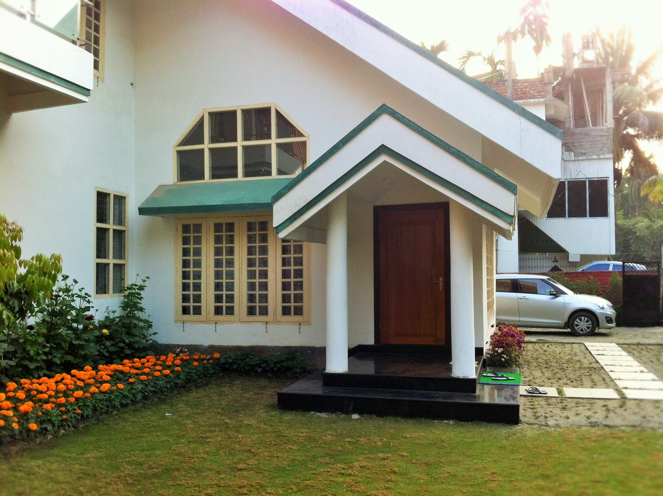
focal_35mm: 35
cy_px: 248
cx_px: 332
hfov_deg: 52.7
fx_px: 669
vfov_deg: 40.6
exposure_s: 1/120
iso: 100
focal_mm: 3.85
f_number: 2.8
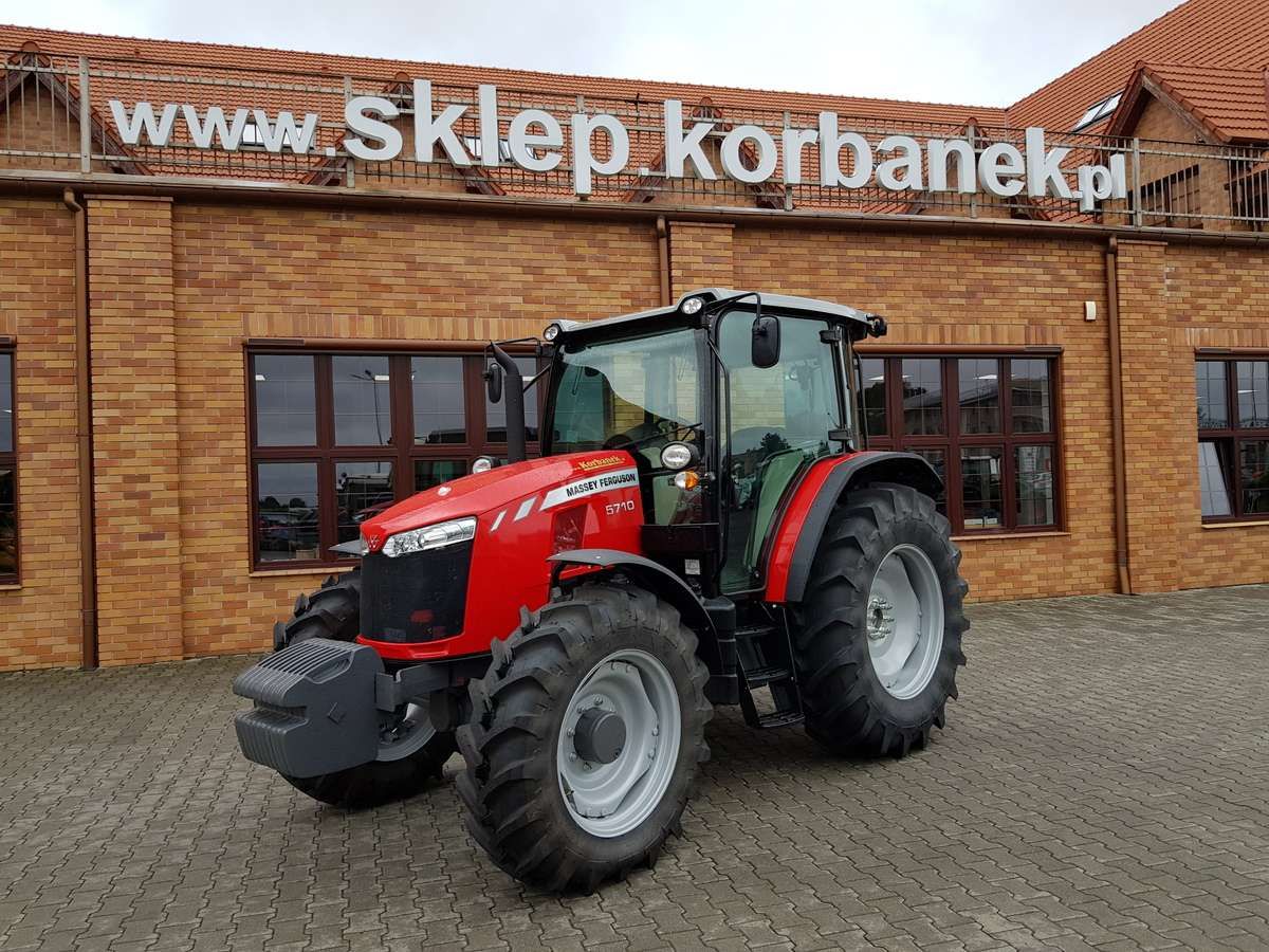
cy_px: 476
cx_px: 634
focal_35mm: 26
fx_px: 953
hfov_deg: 67.3
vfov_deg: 53.1
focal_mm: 4.2
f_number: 1.7
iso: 40
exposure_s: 1/780
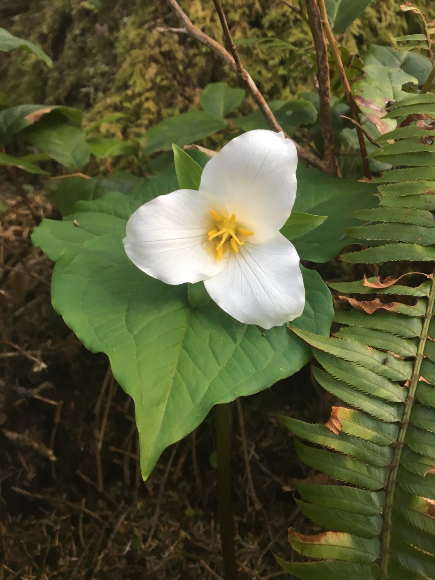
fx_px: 486
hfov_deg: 48.2
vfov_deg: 61.7
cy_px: 290
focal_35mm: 29
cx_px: 218
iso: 50
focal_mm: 4.15
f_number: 2.2
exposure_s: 1/30
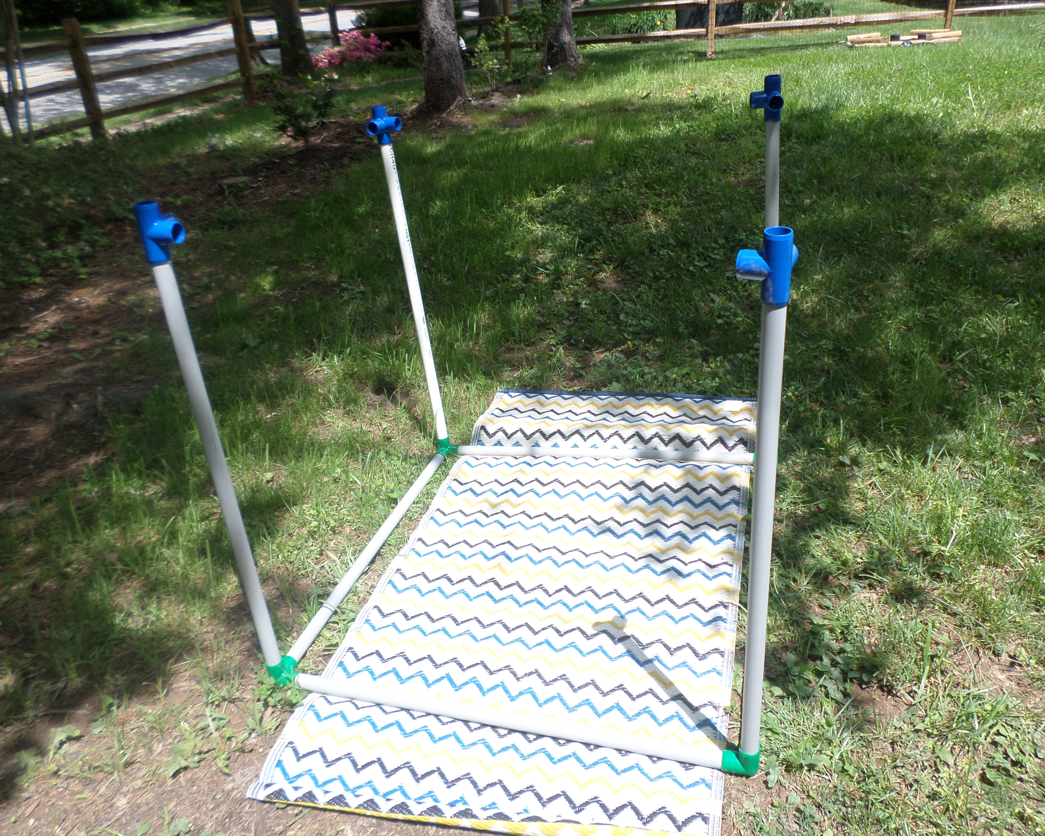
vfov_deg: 53.2
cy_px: 405
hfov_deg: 64.0
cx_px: 548
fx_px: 835
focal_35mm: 27
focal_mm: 4.5
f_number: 2.5
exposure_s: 1/750
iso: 80
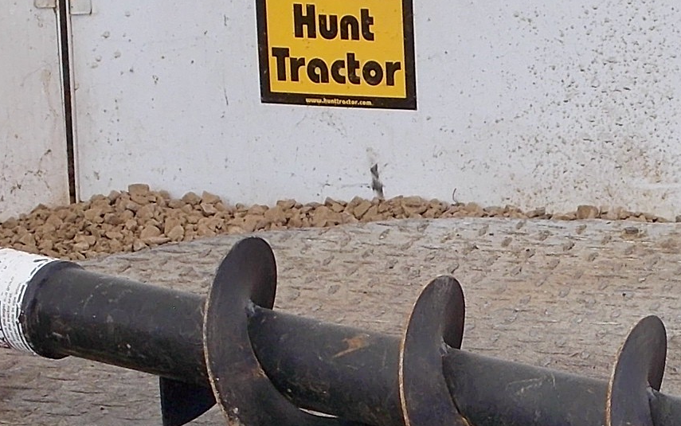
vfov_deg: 6.1
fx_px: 3973
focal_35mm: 214
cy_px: 483
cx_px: 601
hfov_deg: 9.8
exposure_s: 1/60
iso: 80
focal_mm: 13.5
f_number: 5.8
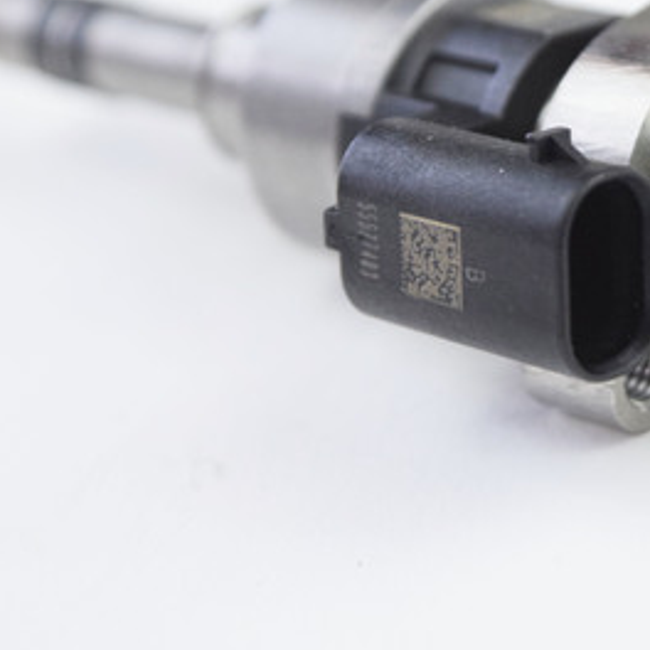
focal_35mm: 170
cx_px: 532
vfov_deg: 10.3
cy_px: 151
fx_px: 3612
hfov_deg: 10.2
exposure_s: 1/60
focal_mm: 55
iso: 1600
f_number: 5.6
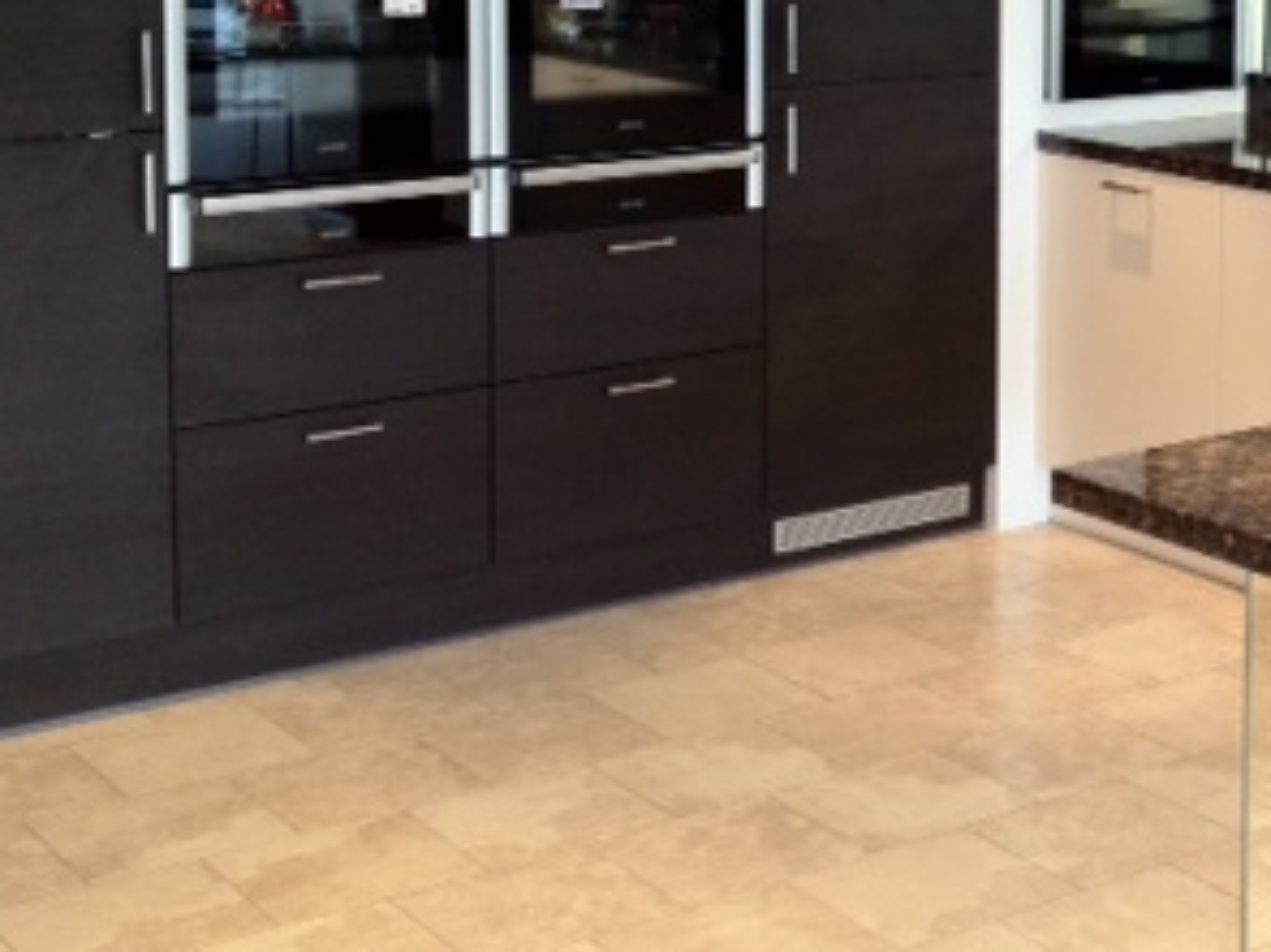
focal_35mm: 76
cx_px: 1267
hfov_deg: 24.5
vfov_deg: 19.0
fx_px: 2789
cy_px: 52
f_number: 2.4
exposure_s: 1/20
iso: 125
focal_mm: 4.28
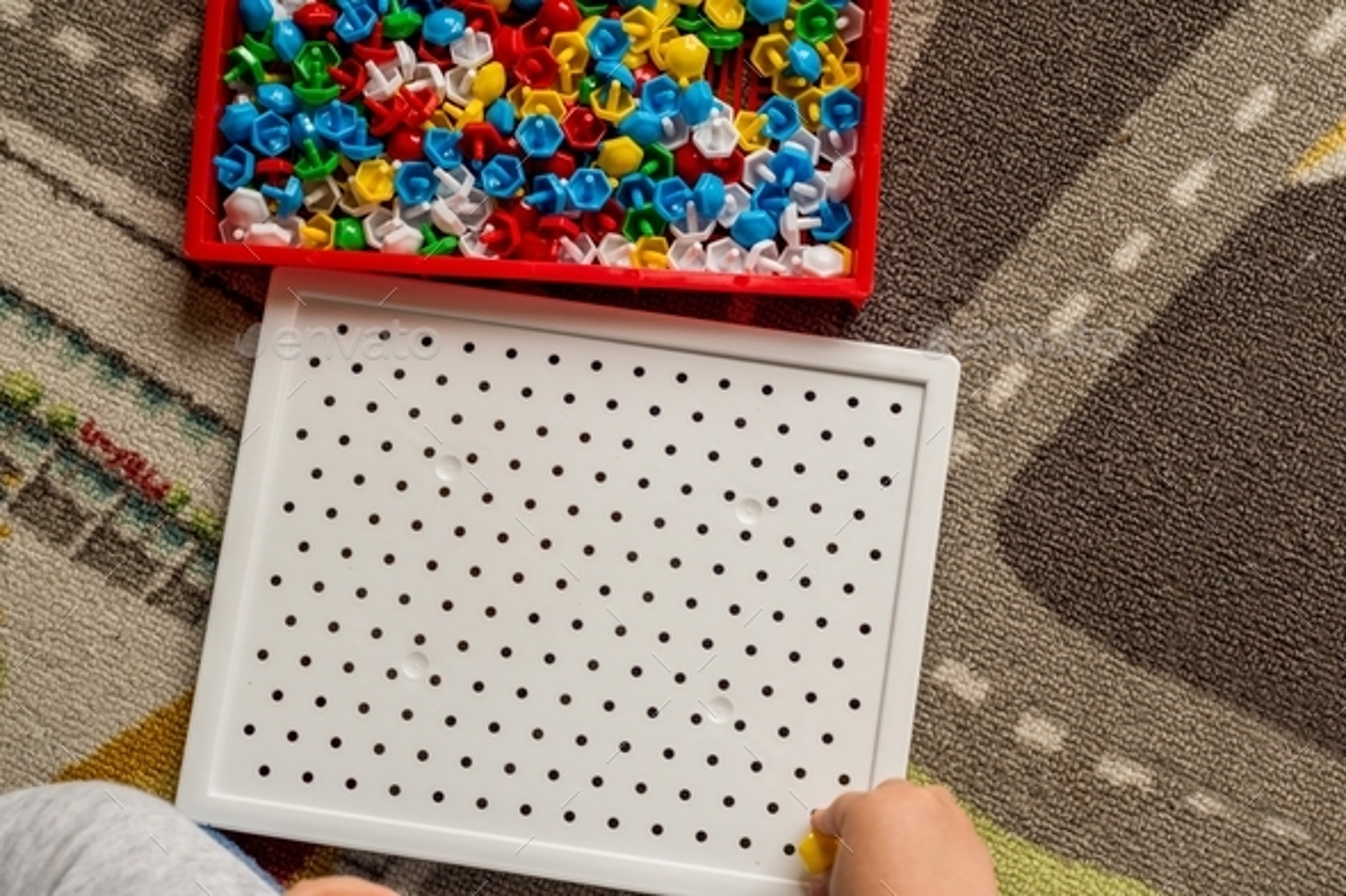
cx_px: 673
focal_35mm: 75
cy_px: 448
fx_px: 2803
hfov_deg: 27.0
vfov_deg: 18.2
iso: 320
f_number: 4.5
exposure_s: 1/125
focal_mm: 50
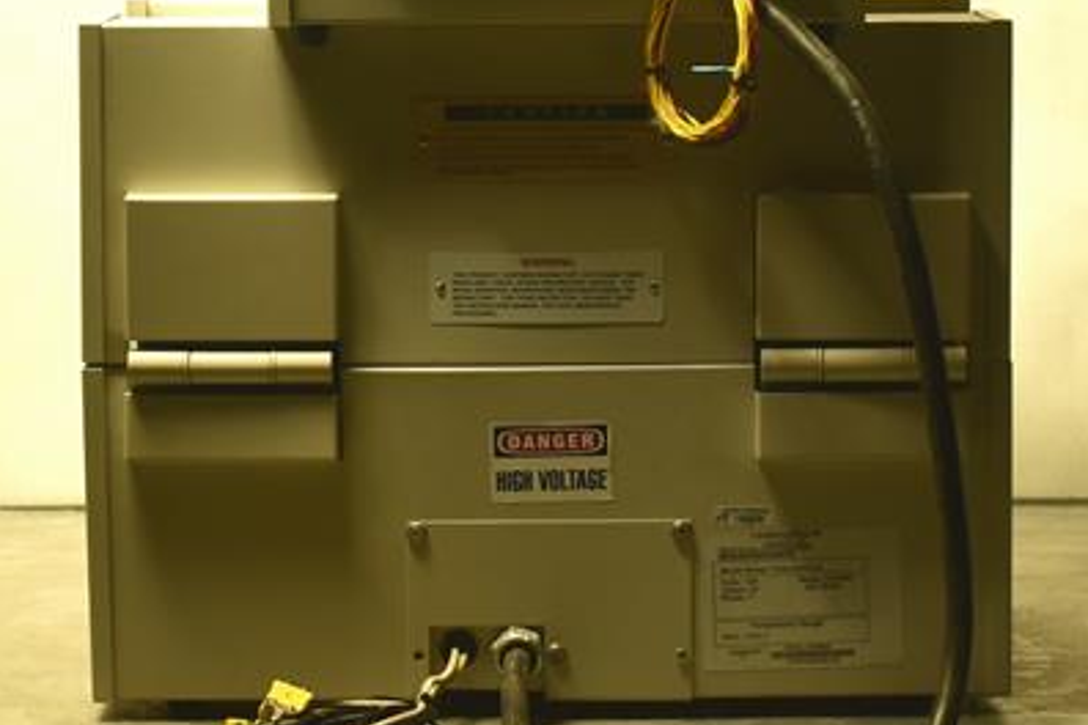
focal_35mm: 50
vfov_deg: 25.9
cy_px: 44
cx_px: 541
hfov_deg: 39.6
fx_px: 1511
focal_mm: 22
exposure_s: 1/200
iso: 125
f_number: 3.8
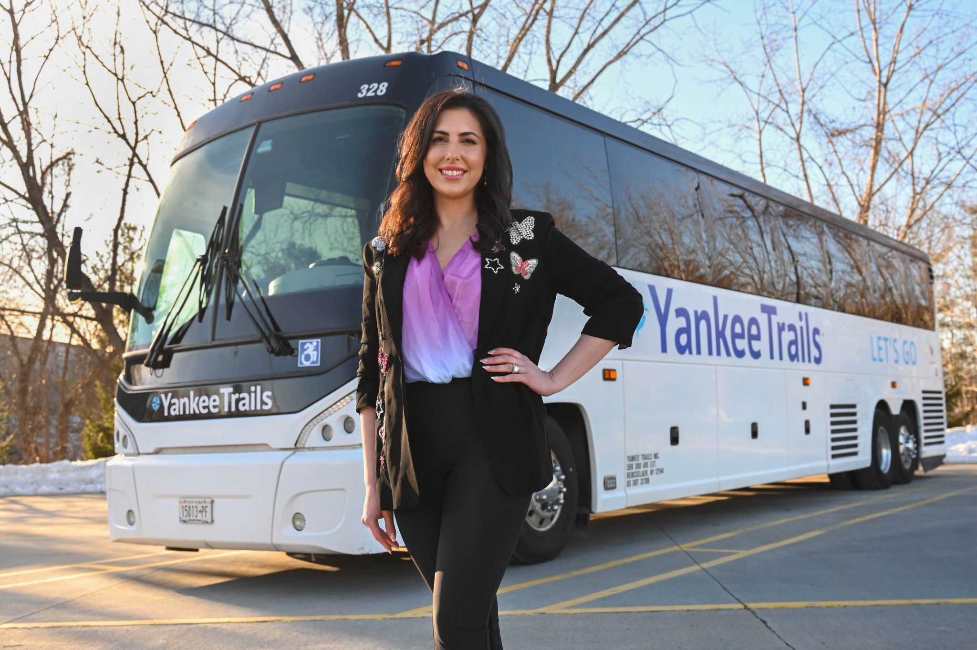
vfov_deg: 35.0
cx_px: 488
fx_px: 1030
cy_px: 325
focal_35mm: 38
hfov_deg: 50.7
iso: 1600
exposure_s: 1/2000
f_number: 5
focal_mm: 38
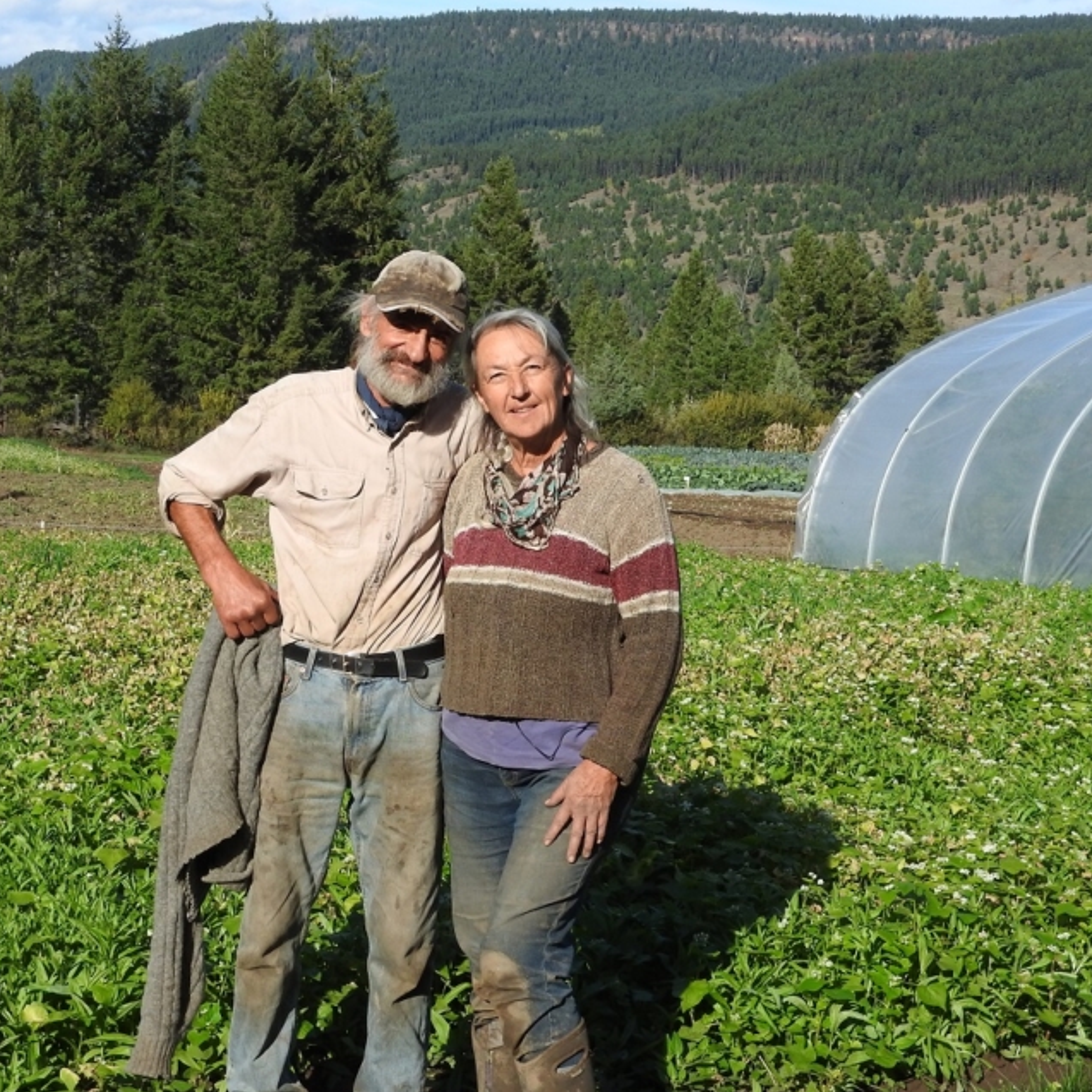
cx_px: 487
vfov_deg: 24.3
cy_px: 567
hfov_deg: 24.3
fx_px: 2534
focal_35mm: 71
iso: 100
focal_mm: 9
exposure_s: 1/800
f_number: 4
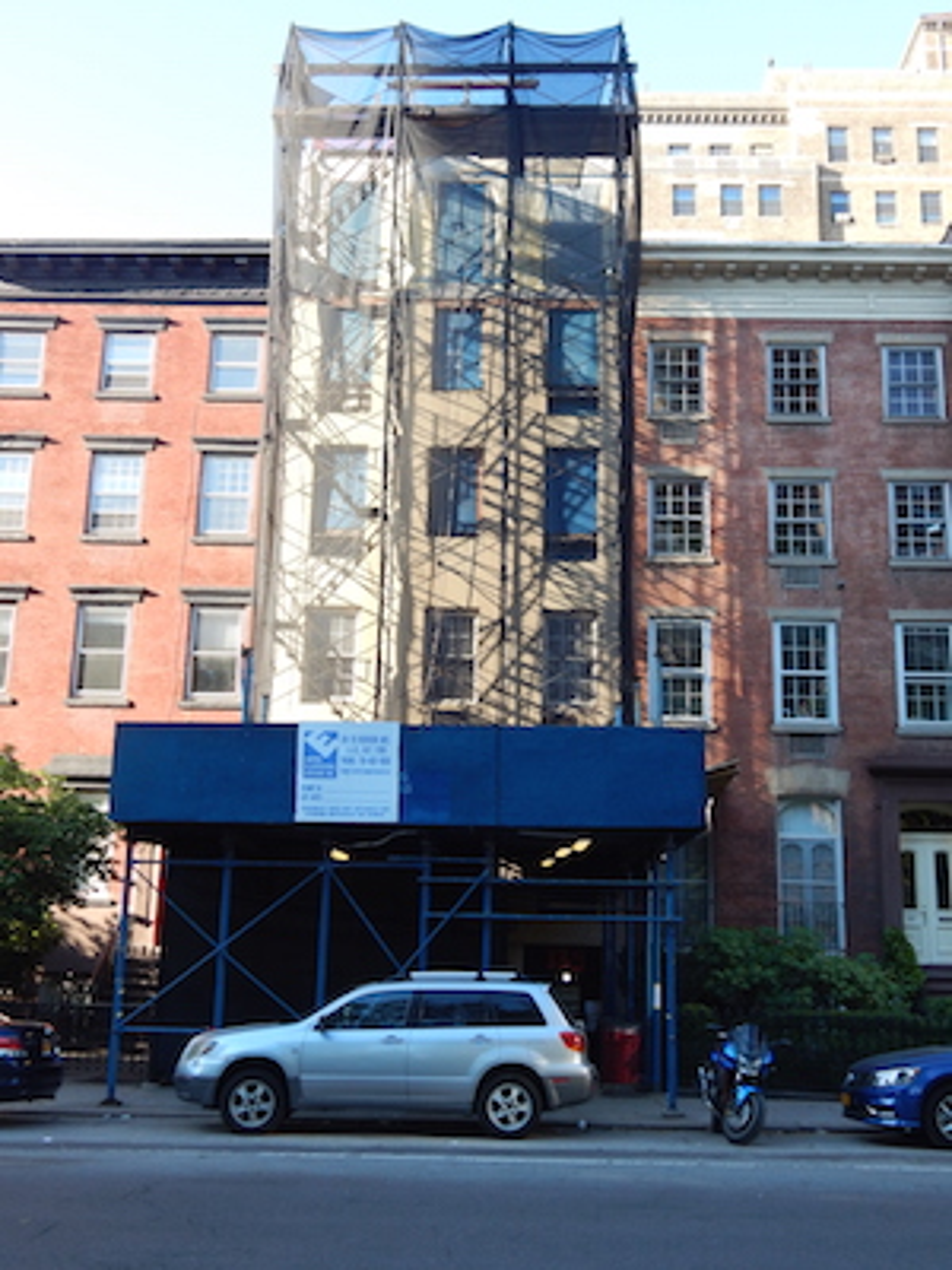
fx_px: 1393
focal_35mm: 38
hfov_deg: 37.7
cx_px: 476
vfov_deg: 49.0
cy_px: 635
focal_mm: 6.8
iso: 125
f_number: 3.4
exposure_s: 1/160
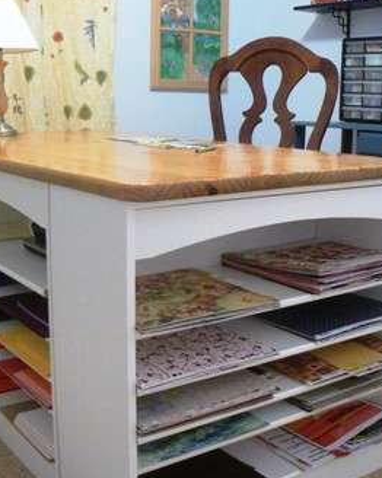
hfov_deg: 31.4
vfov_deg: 38.8
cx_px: 194
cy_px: 236
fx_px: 679
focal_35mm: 48
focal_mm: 6
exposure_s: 1/20
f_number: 2.8
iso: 400
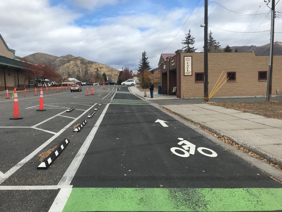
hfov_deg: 63.4
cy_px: 106
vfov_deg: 49.7
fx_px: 228
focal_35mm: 28
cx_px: 141
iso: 20
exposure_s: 1/1842
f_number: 1.8
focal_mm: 3.99
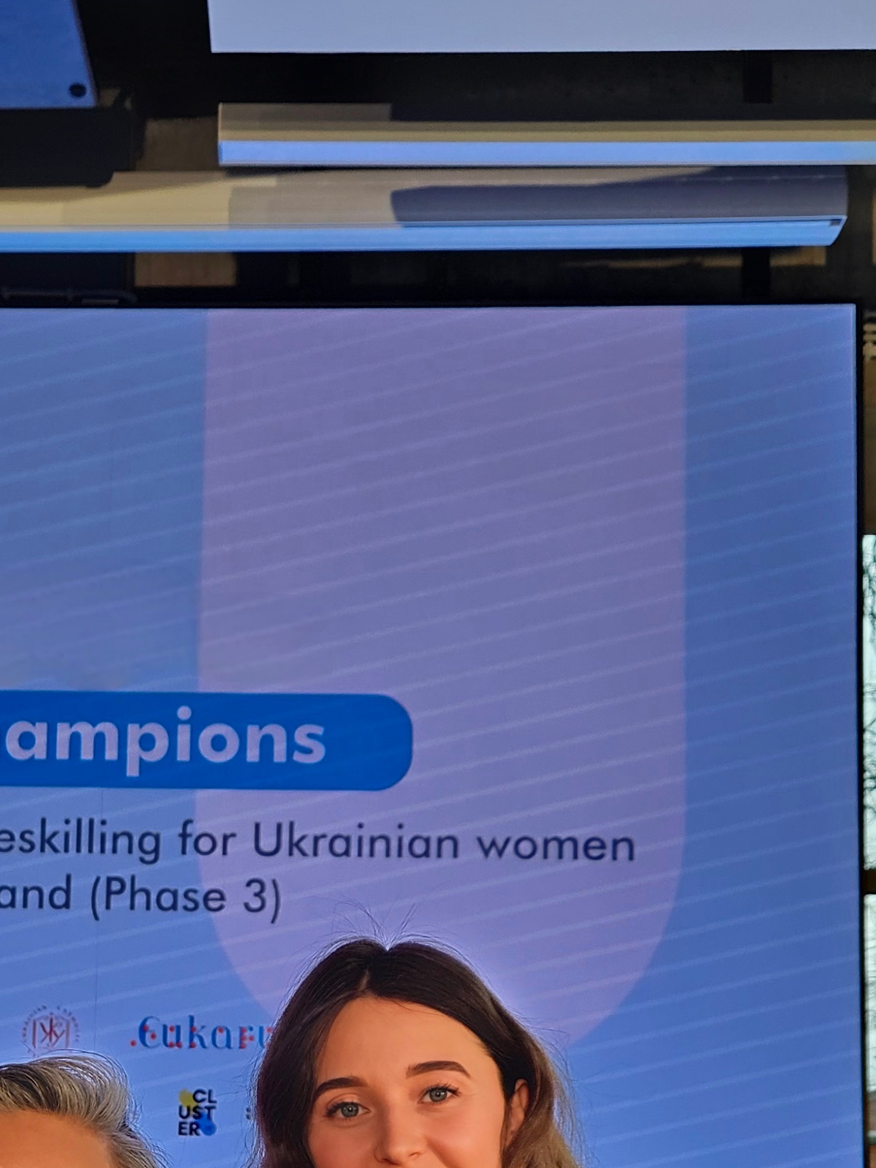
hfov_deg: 28.7
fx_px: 1687
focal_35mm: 50
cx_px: 224
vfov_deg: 36.3
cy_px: 1009
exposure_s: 1/120
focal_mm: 5.4
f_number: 1.8
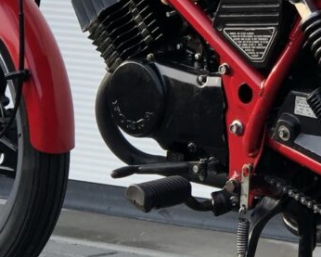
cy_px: 58
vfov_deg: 6.3
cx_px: 321
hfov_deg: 7.8
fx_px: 2347
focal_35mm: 247
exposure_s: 1/121
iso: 25
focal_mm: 6.6
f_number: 2.8
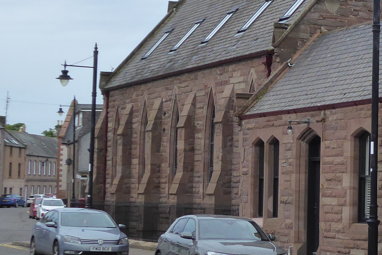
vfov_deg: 11.8
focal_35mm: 116
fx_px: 1231
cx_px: 516
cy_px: 107
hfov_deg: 16.5
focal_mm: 6.3
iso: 160
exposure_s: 1/160
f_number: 3.7
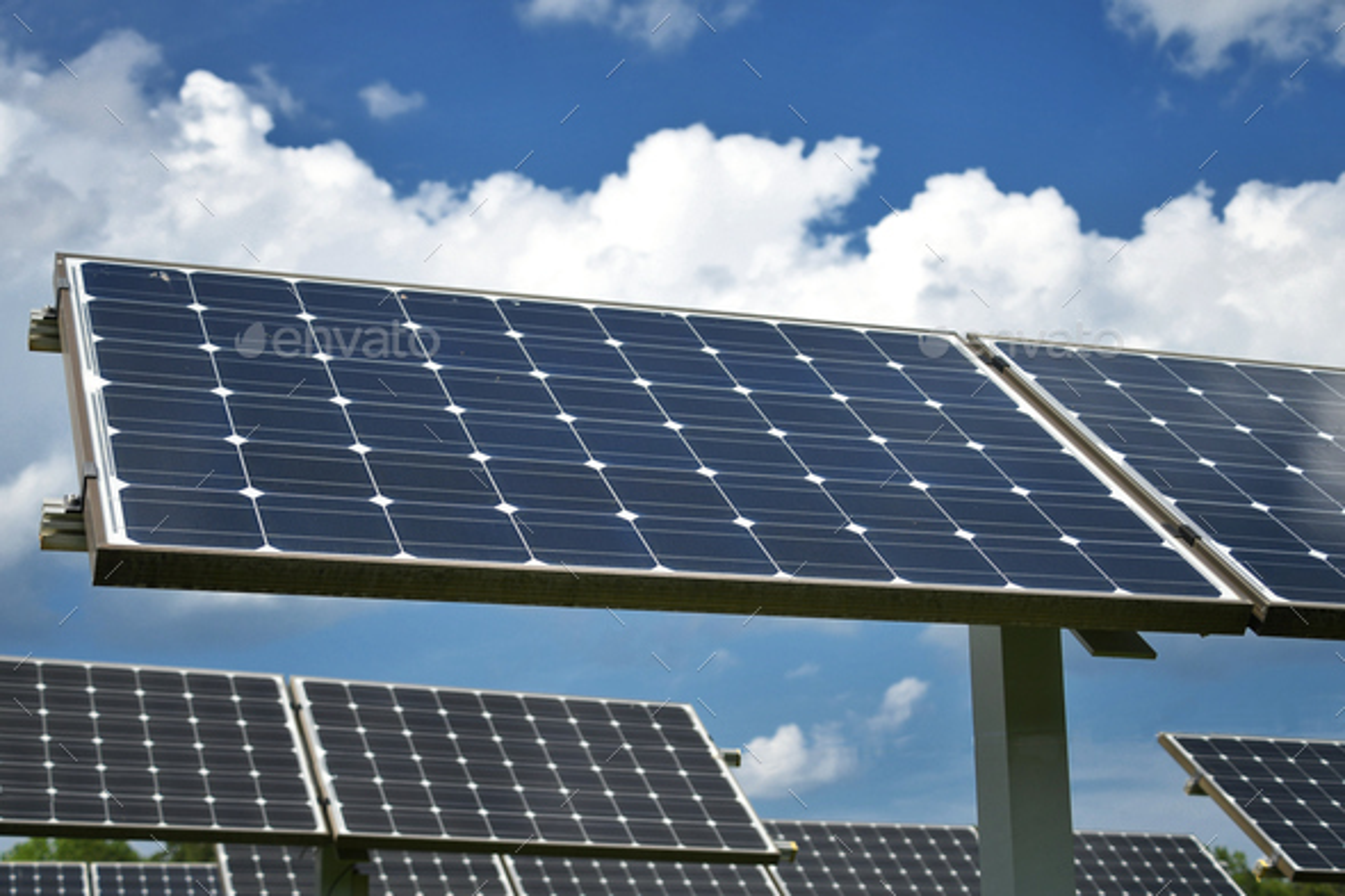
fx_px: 2129
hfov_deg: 35.1
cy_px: 448
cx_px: 672
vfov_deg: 23.8
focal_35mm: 57
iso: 200
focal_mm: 38
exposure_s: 1/2500
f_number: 5
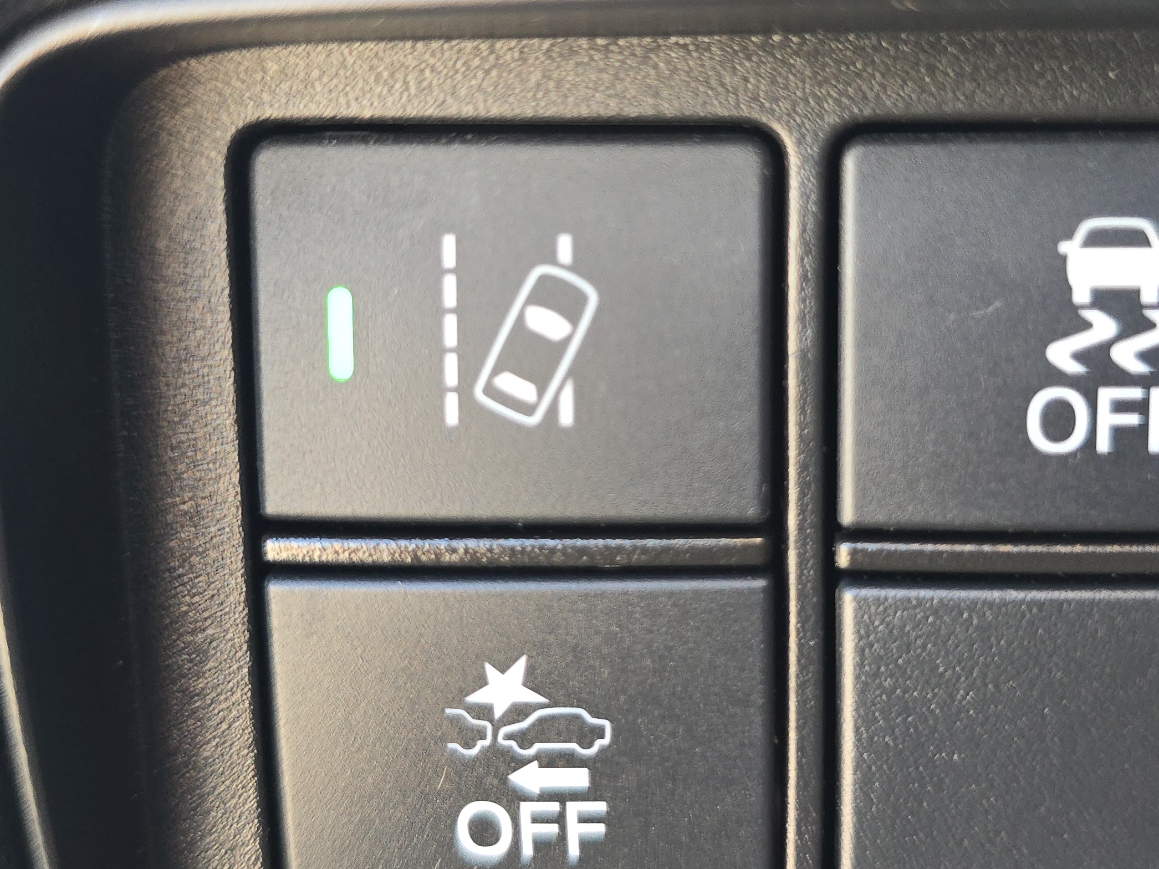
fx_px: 1473
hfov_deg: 42.9
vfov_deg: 32.8
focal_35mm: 44
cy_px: 387
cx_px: 625
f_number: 1.7
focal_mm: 6.3
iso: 160
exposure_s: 1/120
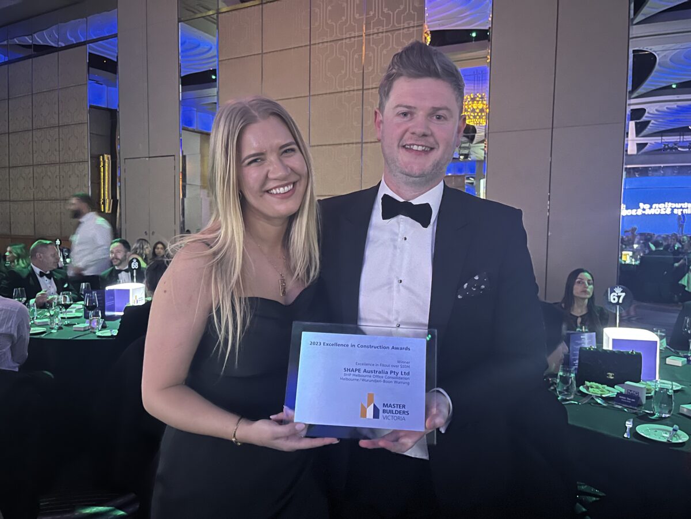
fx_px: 519
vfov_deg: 53.1
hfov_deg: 67.3
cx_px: 346
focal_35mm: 26
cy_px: 260
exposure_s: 1/17
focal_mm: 5.1
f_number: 1.6
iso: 1000
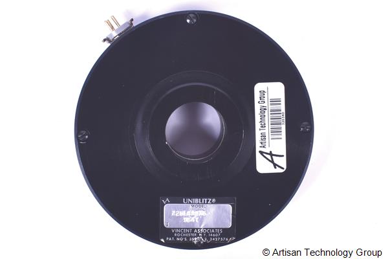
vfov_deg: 35.5
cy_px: 130
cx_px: 194
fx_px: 404
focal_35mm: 38
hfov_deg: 51.3
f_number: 16
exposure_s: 1/200
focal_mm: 25
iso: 200
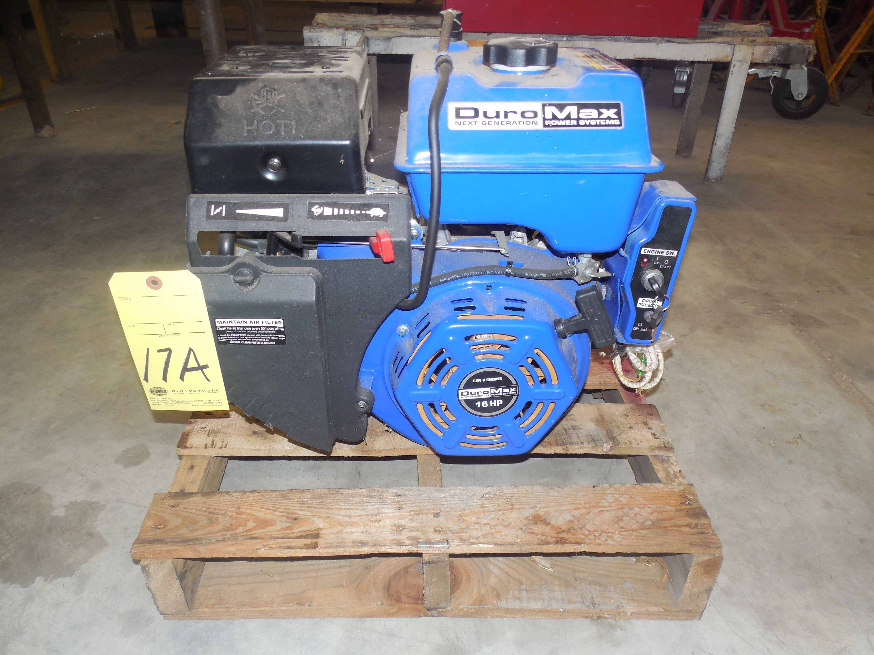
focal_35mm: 25
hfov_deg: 69.4
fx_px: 631
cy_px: 328
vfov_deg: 54.9
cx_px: 437
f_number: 3.3
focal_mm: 4.5
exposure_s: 1/25
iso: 200
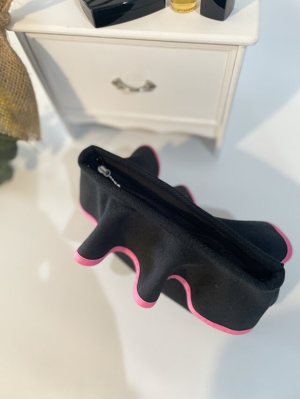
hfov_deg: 53.1
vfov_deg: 67.3
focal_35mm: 26
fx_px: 300
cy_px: 200
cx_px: 150
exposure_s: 1/60
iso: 160
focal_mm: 4.2
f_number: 1.6
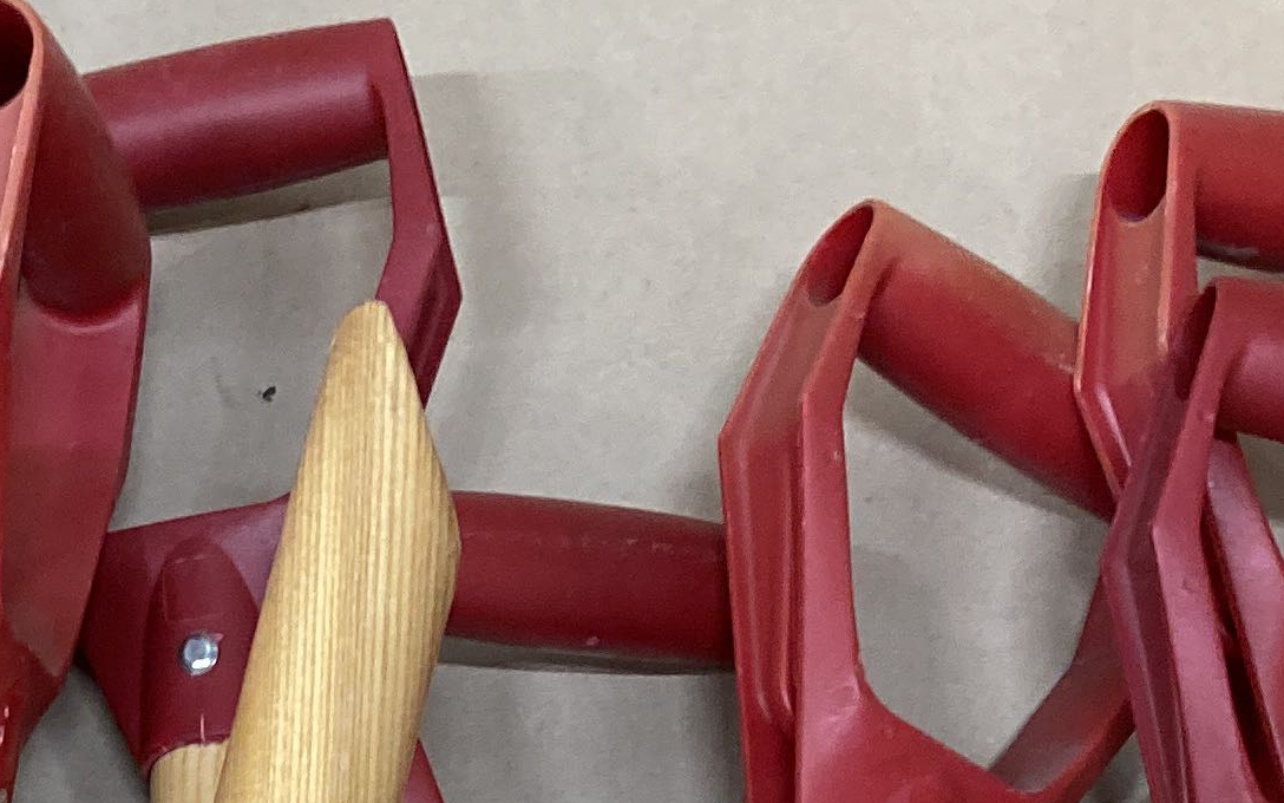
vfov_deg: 10.3
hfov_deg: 18.6
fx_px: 3849
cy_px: 1924
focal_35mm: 110
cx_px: 80
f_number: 1.8
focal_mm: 3.99
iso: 125
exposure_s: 1/60
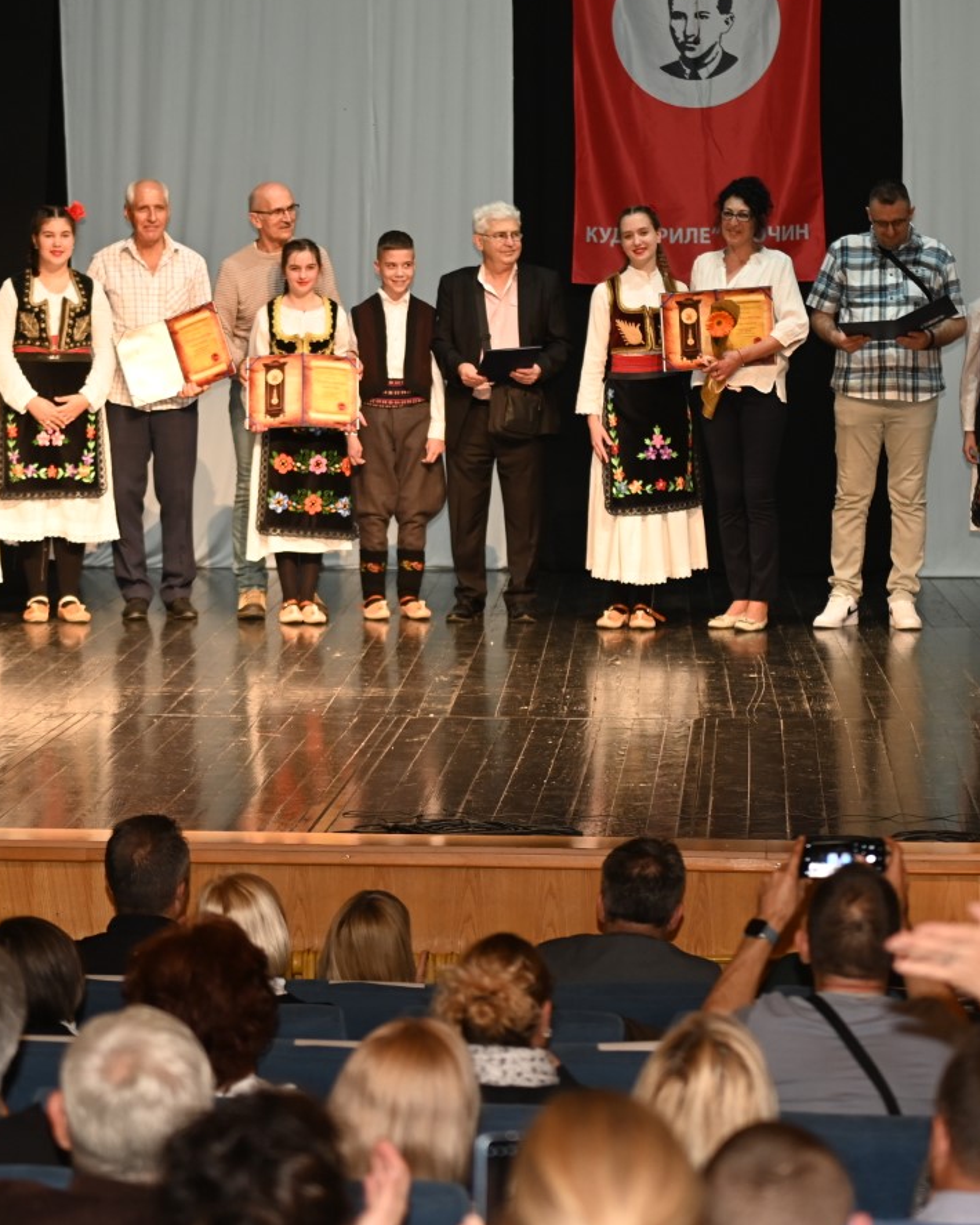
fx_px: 4349
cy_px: 482
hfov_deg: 12.9
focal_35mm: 120
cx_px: 487
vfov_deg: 16.0
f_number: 2.8
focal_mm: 70
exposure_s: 1/80
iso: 720
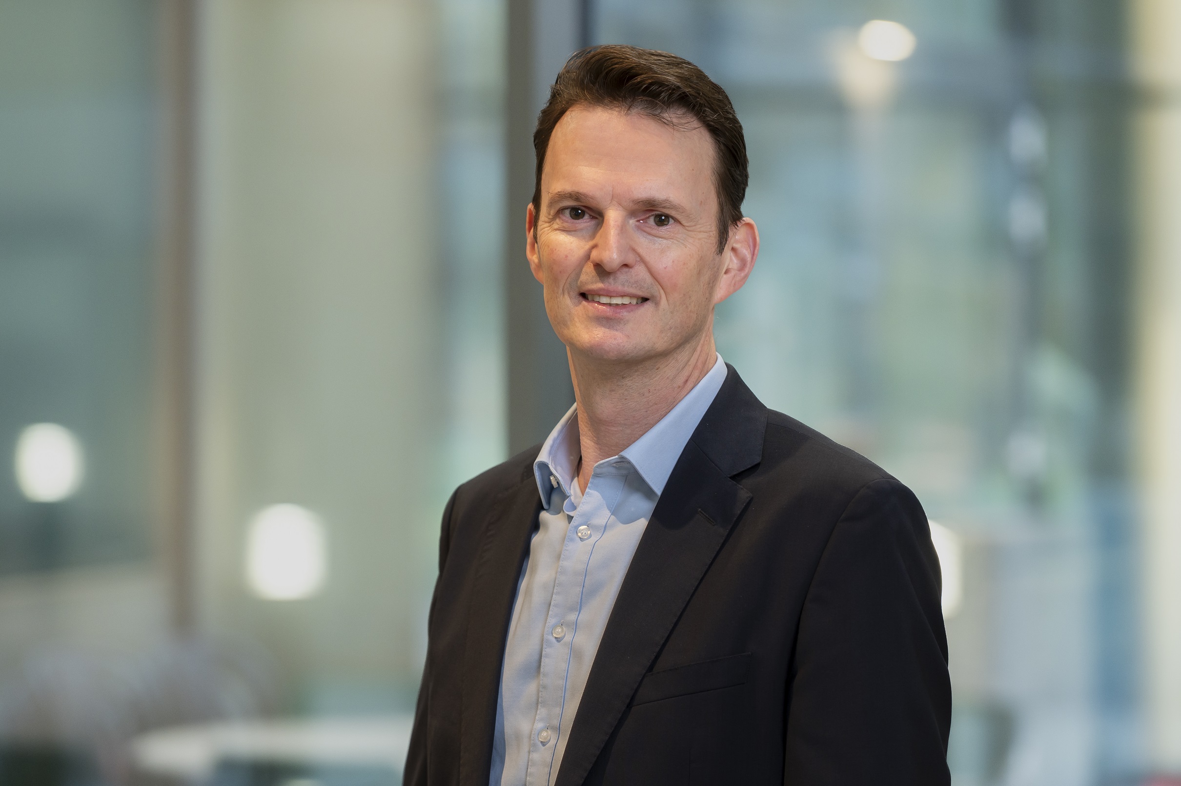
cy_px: 393
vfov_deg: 9.4
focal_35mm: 145
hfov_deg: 14.2
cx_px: 590
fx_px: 4753
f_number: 3.2
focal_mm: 145
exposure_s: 1/80
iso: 800
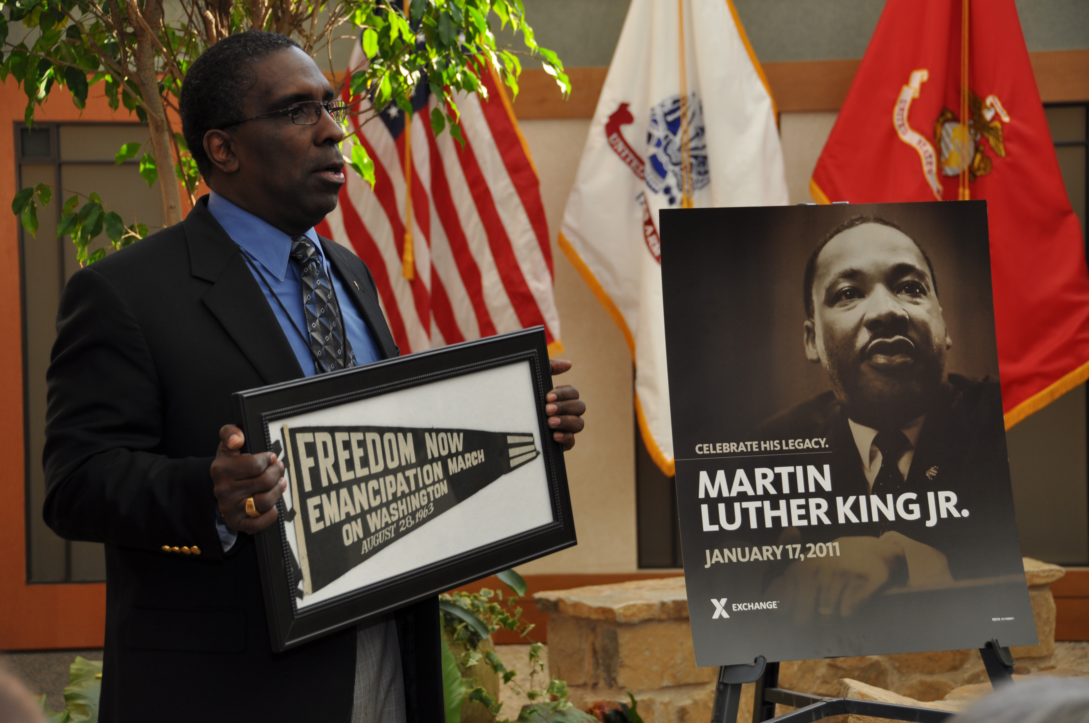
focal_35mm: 84
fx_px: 2538
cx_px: 544
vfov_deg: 16.2
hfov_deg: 24.2
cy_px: 362
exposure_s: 1/80
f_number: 4.8
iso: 200
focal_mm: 56
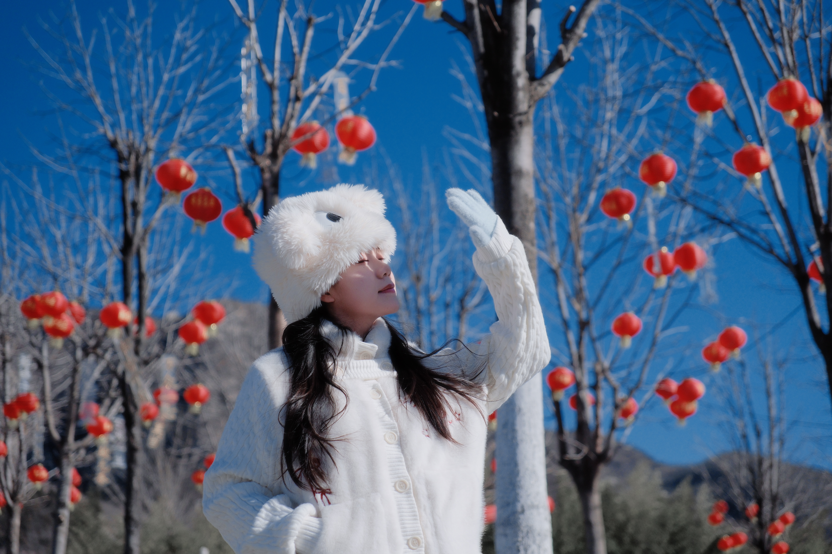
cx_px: 416
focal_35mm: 75
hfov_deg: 27.0
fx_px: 1733
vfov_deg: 18.2
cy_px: 277
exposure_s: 1/8500
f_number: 3.2
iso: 640
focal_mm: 50
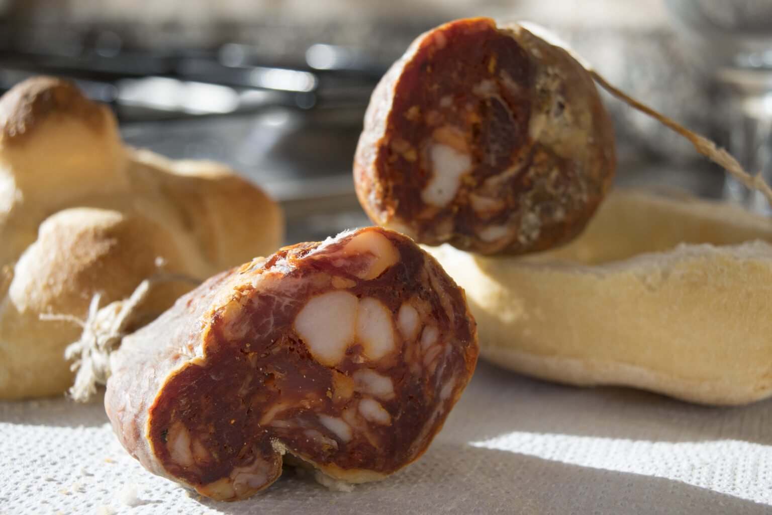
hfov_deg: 38.9
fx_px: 1094
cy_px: 258
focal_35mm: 51
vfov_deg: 26.5
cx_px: 386
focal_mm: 34
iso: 200
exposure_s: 1/200
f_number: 5.6
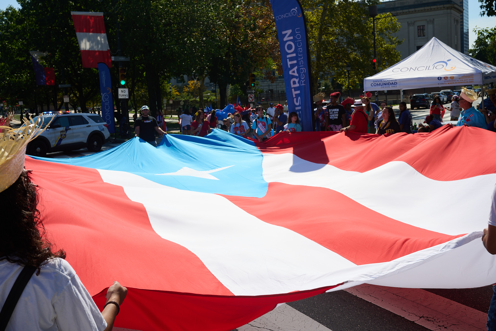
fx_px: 551
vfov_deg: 33.4
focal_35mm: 40
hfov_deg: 48.5
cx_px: 248
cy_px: 166
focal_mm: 40
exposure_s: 1/200
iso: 100
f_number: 10
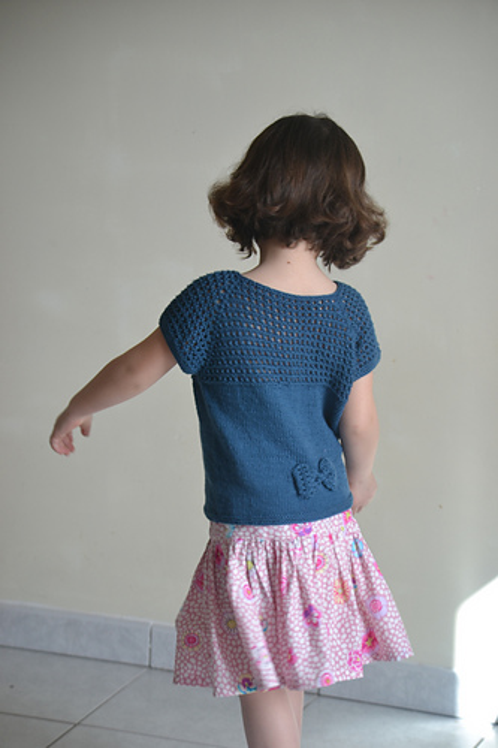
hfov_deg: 9.9
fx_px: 2865
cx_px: 249
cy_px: 374
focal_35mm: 138
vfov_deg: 14.9
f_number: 4.5
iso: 250
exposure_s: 1/125
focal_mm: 92
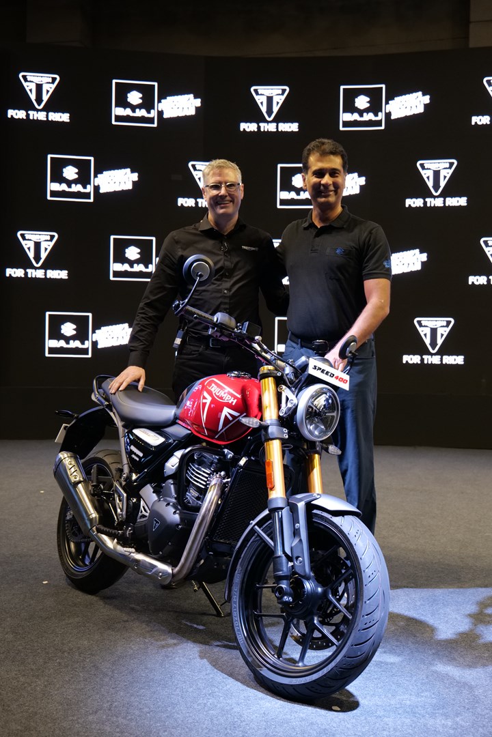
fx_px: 840
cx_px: 246
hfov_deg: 32.6
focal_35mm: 41
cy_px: 368
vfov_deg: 47.4
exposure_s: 1/100
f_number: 4.8
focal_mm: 41
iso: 2500
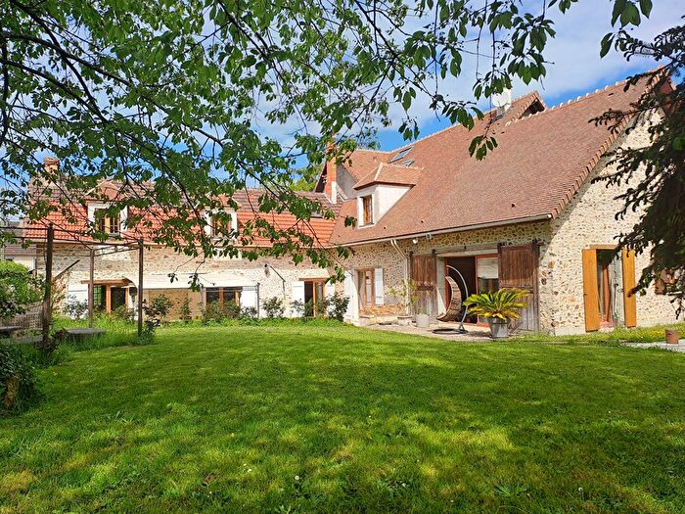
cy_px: 257
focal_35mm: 25
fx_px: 495
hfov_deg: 69.4
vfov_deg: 54.9
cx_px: 342
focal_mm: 4.65
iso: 32
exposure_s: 1/1667
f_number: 1.8
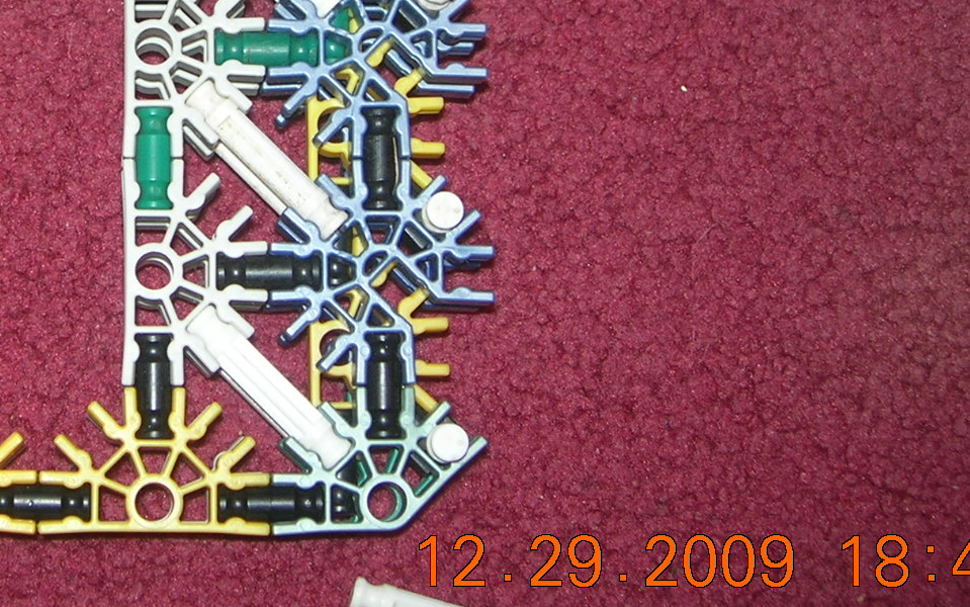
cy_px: -54
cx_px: 114
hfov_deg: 23.5
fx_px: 2274
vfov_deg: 14.8
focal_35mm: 86
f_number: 2.8
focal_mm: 7.8
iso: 64
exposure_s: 1/60.1
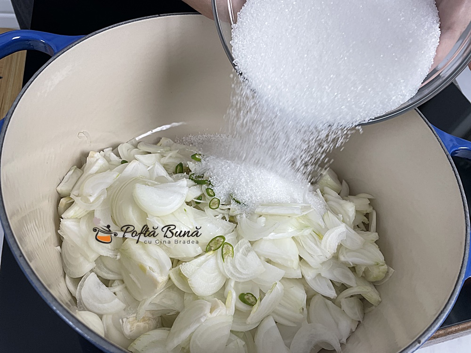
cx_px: 236
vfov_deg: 53.1
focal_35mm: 26
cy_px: 176
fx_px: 354
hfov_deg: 67.3
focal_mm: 4.2
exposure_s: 1/100
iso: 64
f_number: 1.6
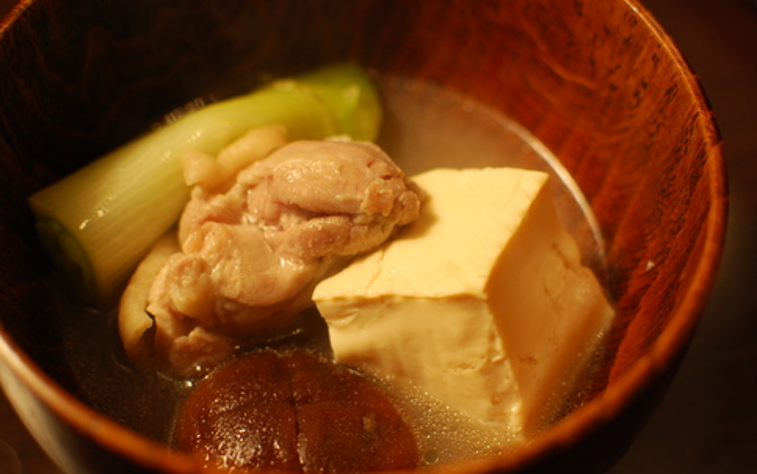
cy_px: 232
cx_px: 378
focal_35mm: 56
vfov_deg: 23.3
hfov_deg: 36.6
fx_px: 1146
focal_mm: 35
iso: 250
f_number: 2.8
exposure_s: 1/30
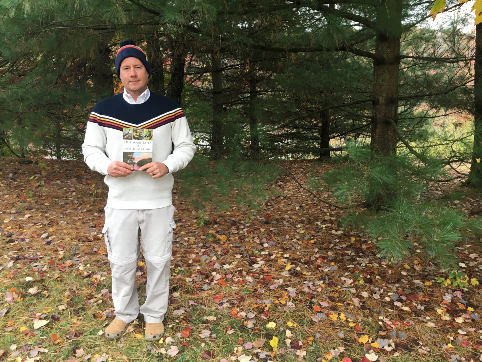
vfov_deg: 48.2
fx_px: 404
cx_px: 241
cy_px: 181
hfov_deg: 61.7
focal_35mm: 29
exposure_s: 1/40
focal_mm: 4.15
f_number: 2.2
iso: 25
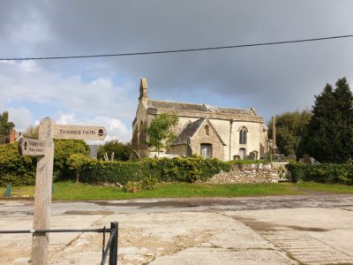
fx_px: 265
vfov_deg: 53.1
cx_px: 176
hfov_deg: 67.3
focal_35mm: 26
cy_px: 132
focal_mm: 4.3
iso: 50
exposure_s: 1/1377
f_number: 2.4
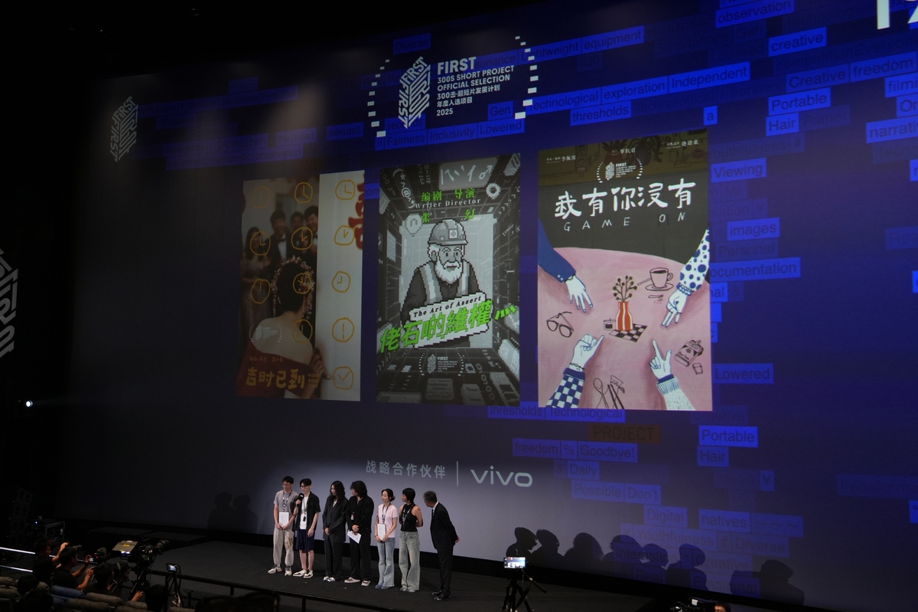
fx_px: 918
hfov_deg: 53.2
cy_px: 306
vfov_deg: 36.8
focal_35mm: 36
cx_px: 459
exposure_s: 1/60
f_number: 4
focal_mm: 24
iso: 1000
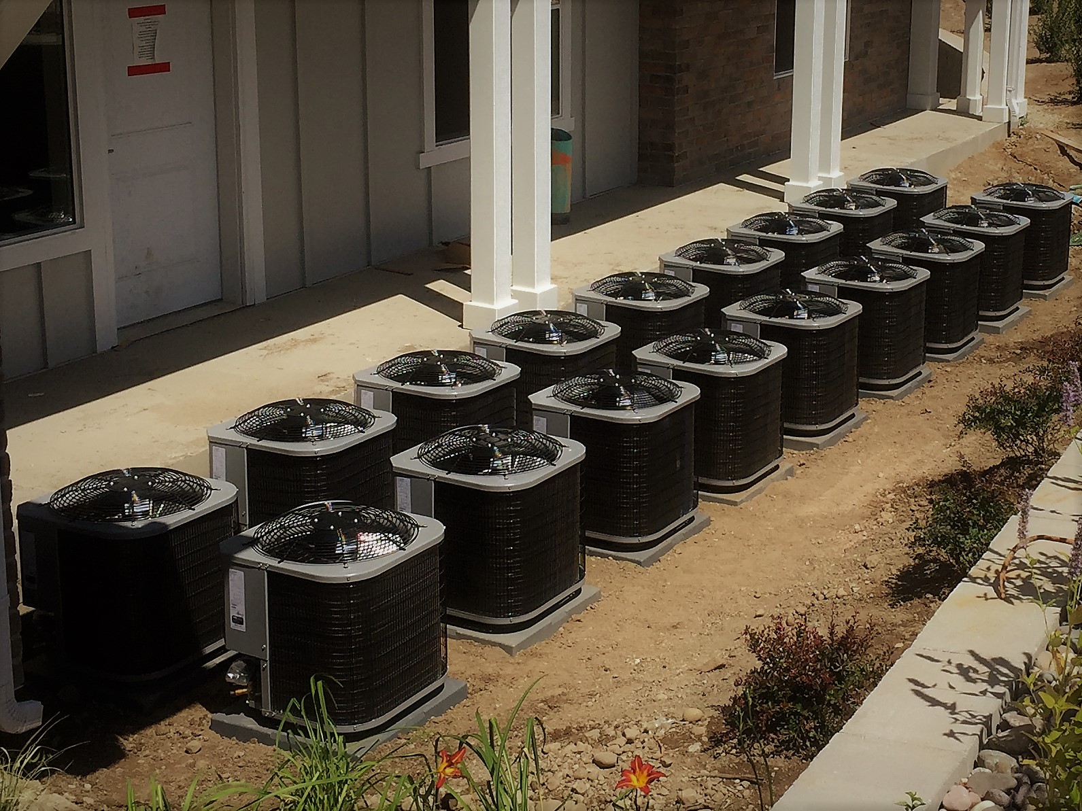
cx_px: 541
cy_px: 406
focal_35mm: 29
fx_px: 906
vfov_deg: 48.2
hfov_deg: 61.7
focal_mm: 4.15
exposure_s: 1/3049
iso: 32
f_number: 2.2
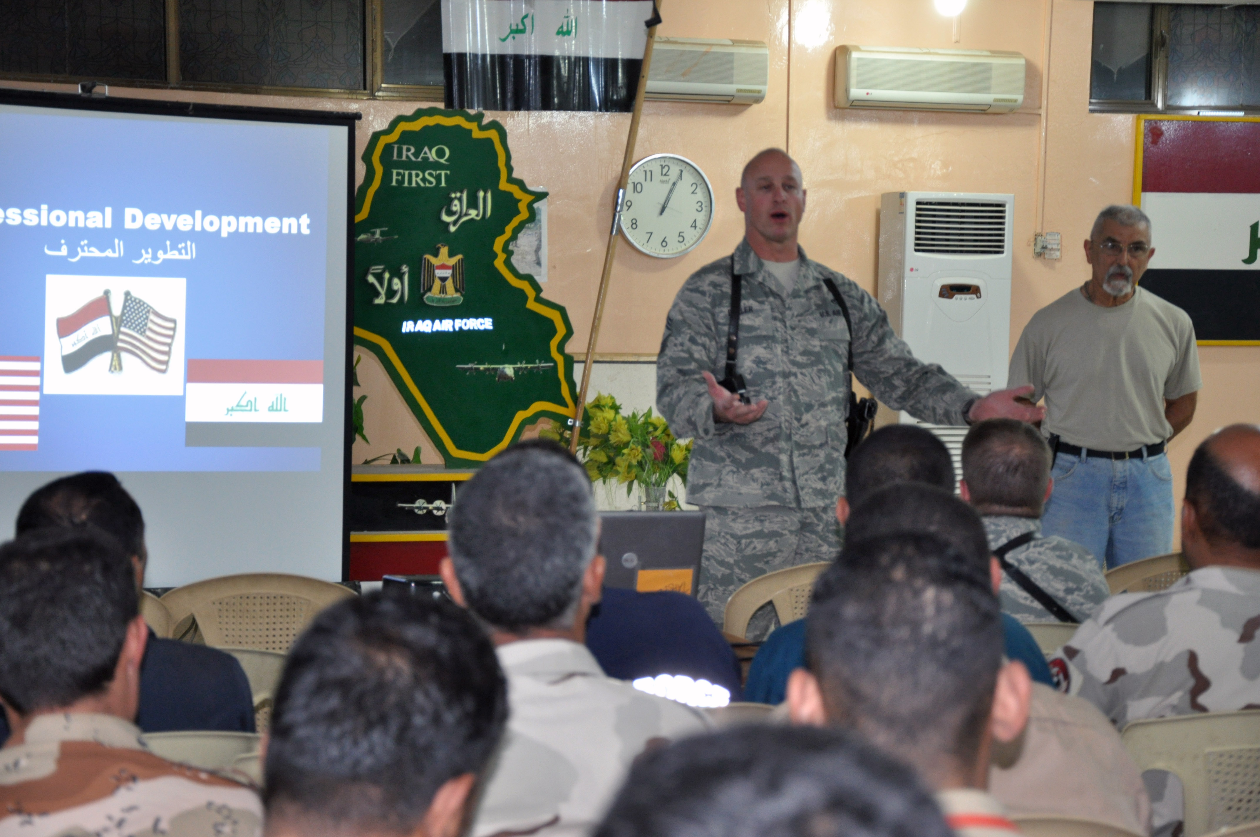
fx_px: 2727
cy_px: 418
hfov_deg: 26.0
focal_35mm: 78
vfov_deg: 17.4
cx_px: 630
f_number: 5
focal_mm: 52
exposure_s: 1/30
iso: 800
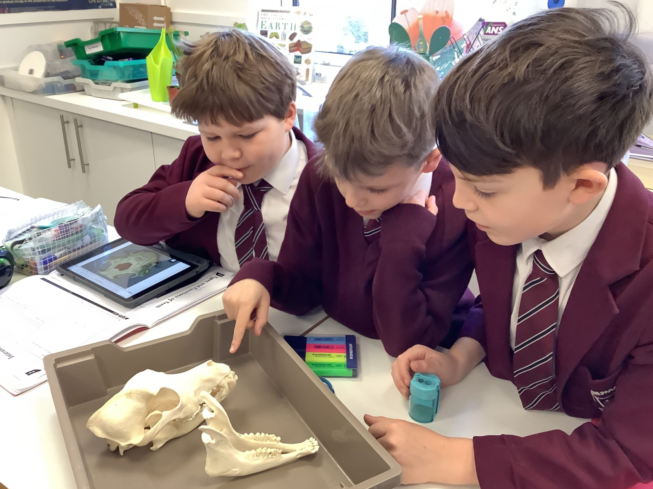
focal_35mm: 32
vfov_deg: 44.2
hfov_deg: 56.8
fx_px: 604
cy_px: 249
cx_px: 336
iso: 200
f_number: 2.4
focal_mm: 3.3
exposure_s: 1/60
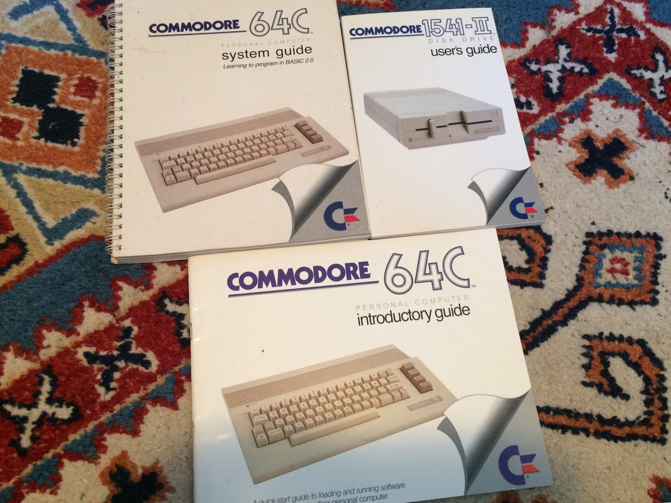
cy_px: 252
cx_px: 336
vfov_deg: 48.2
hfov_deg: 61.7
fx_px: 562
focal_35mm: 29
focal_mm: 4.15
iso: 250
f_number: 2.2
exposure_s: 1/30
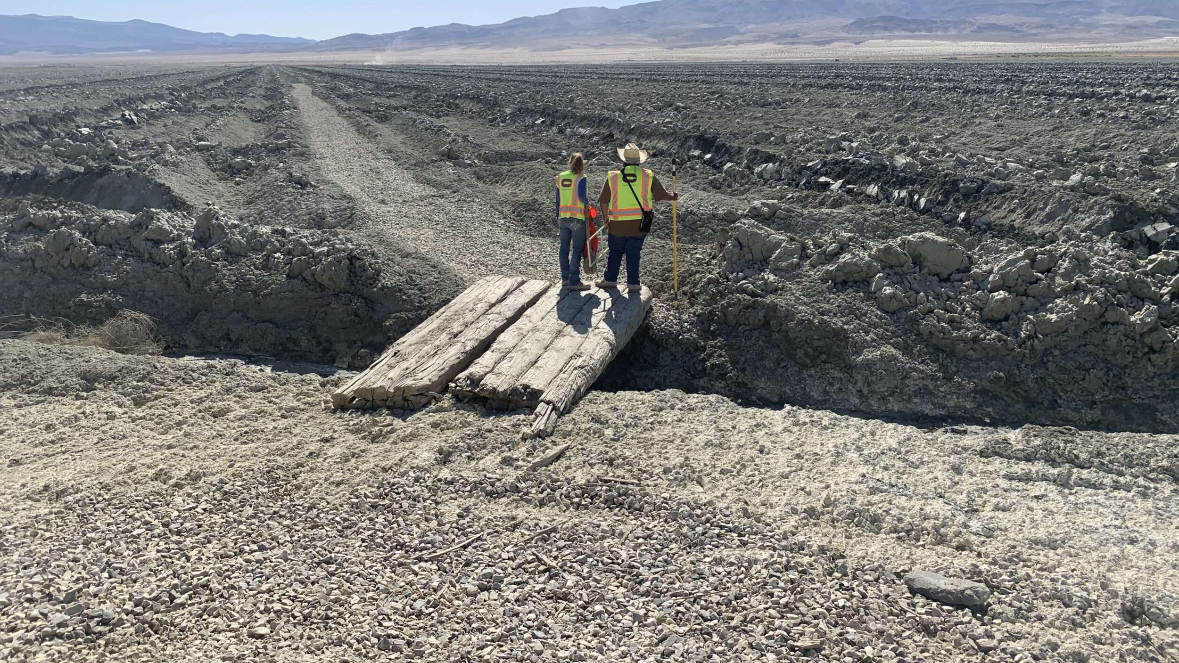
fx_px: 907
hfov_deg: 66.1
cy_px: 237
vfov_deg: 39.8
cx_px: 587
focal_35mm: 29
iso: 25
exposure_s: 1/3401
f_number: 1.8
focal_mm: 4.25
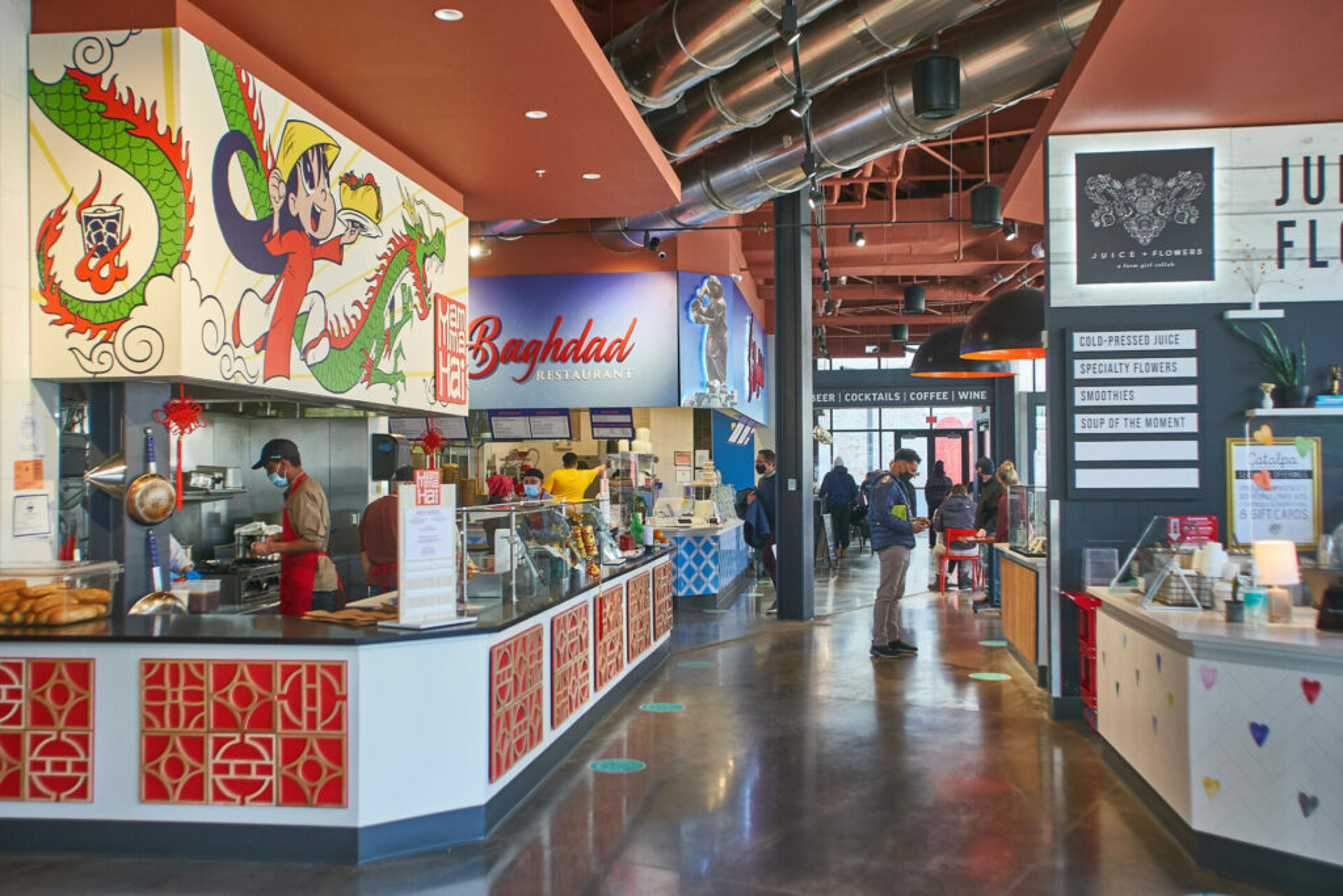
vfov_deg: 37.9
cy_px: 448
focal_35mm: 35
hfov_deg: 54.4
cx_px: 672
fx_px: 1306
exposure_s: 1/250
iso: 1000
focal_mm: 35
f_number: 2.8
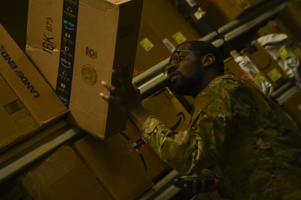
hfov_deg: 22.1
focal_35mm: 92
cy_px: 100
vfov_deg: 14.9
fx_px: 769
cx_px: 150
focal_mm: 92
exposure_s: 1/250
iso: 640
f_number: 2.8
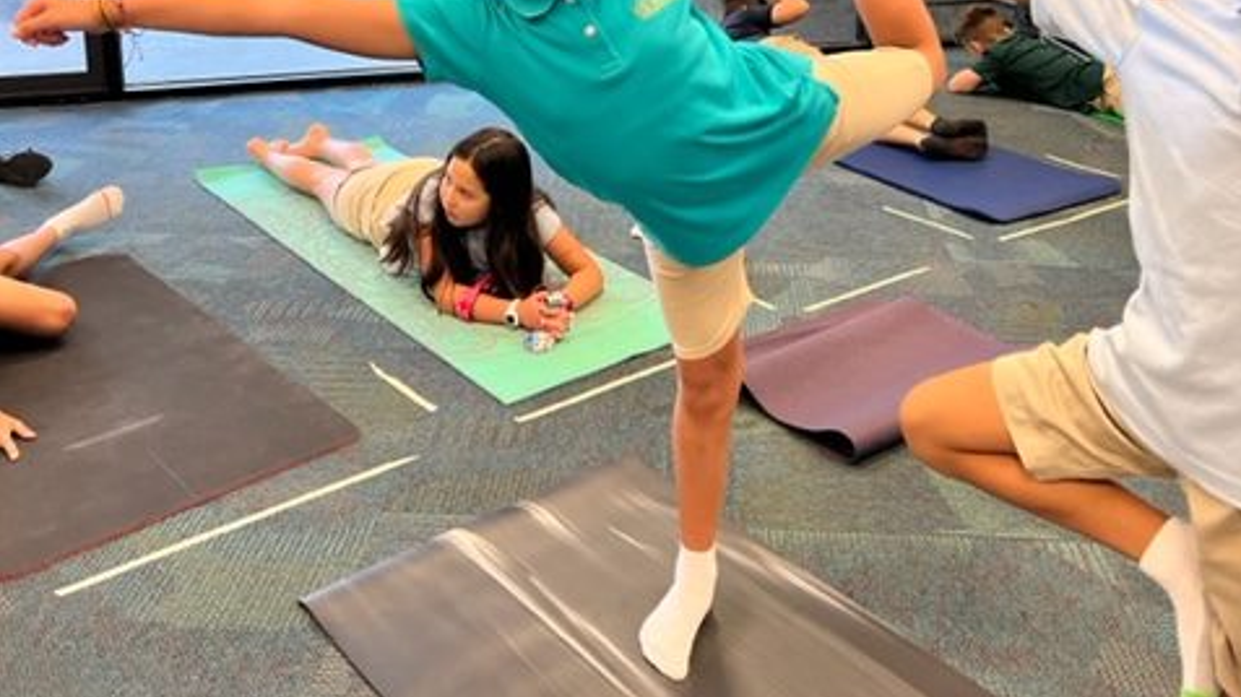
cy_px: 52
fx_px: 1250
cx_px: 622
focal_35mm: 38
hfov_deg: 52.8
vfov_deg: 29.7
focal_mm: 5.7
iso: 125
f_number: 1.5
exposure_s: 1/120
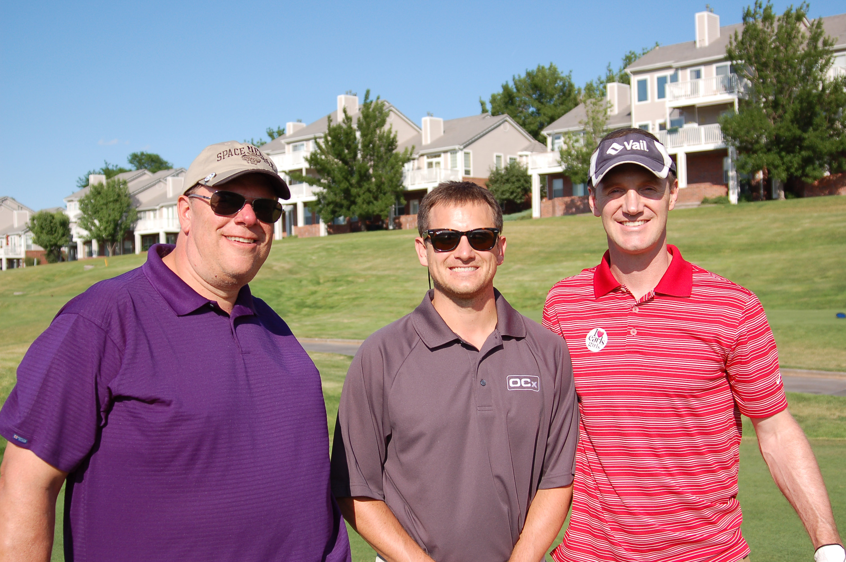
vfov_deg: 31.8
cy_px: 281
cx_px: 423
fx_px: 986
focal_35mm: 42
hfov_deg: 46.4
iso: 200
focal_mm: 28
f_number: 4.5
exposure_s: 1/1000
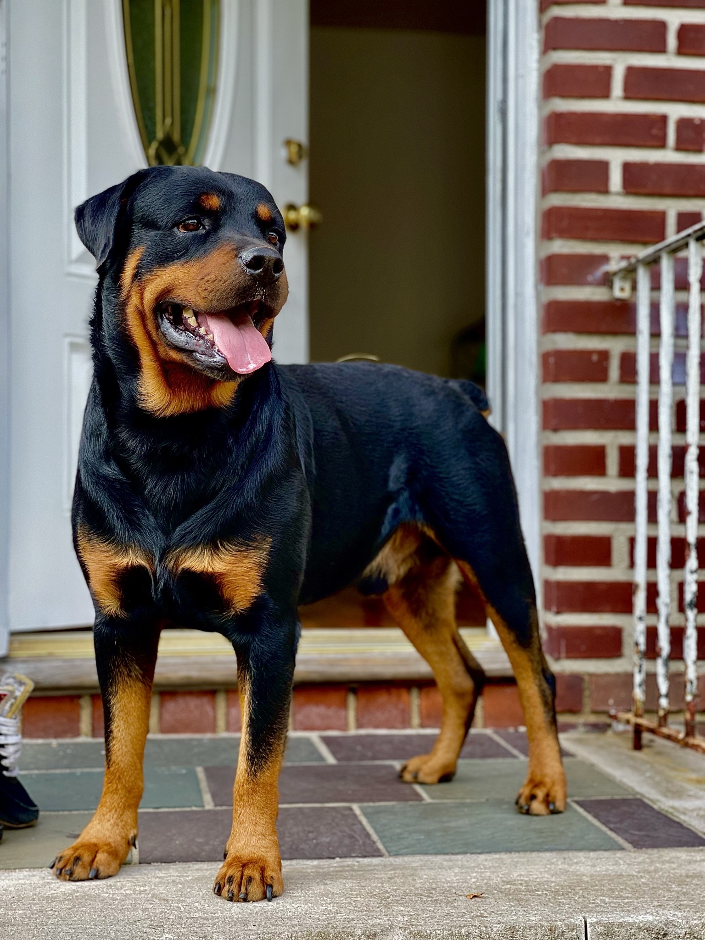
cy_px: 470
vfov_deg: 30.3
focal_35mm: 64
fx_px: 1738
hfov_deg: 22.9
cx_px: 352
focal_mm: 7.5
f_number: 2.2
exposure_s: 1/121
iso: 50
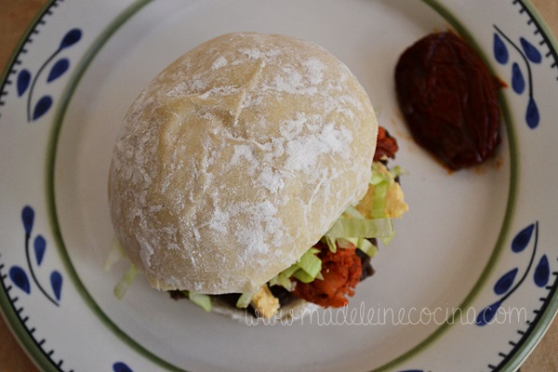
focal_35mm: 66
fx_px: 1023
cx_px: 279
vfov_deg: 20.6
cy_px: 186
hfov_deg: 30.5
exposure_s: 1/125
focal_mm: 44
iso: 800
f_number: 5.3
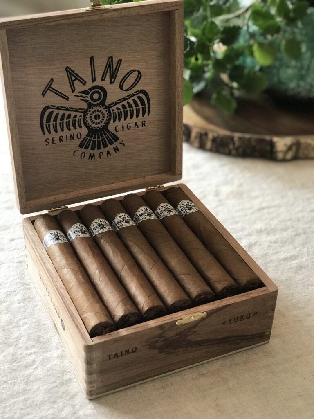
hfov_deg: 25.7
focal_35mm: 57
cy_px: 210
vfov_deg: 33.8
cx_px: 157
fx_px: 689
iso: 250
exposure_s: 1/60
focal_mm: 6.6
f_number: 2.8
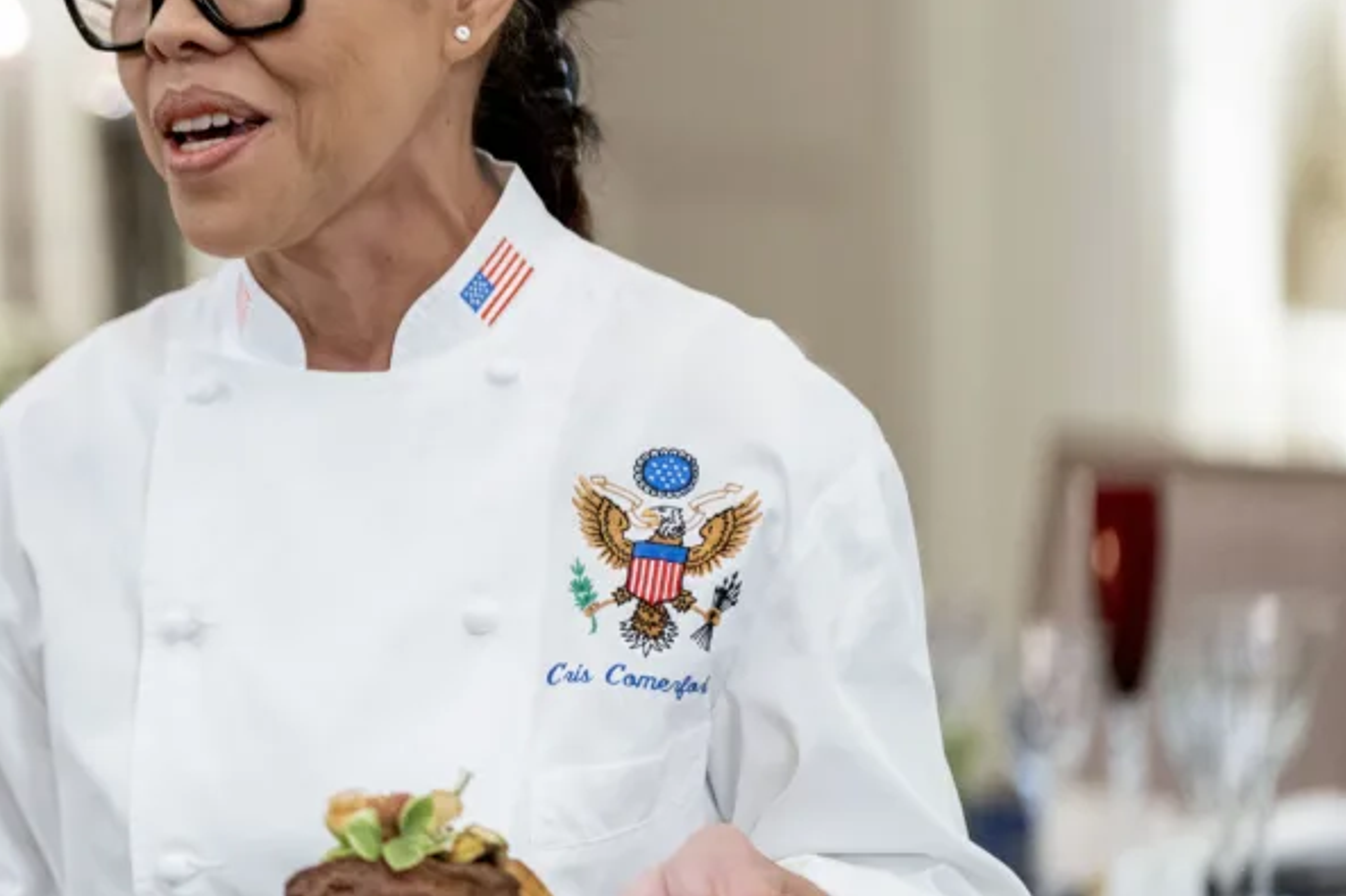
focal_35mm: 247
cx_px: 191
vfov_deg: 5.6
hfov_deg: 8.3
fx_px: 9232
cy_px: 475
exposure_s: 1/160
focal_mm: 143
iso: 4000
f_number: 2.8
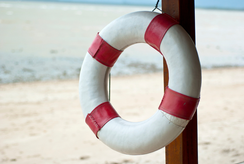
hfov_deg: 22.6
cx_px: 122
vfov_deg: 15.2
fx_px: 611
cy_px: 82
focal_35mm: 90
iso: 100
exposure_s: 1/800
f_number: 2.8
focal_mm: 60
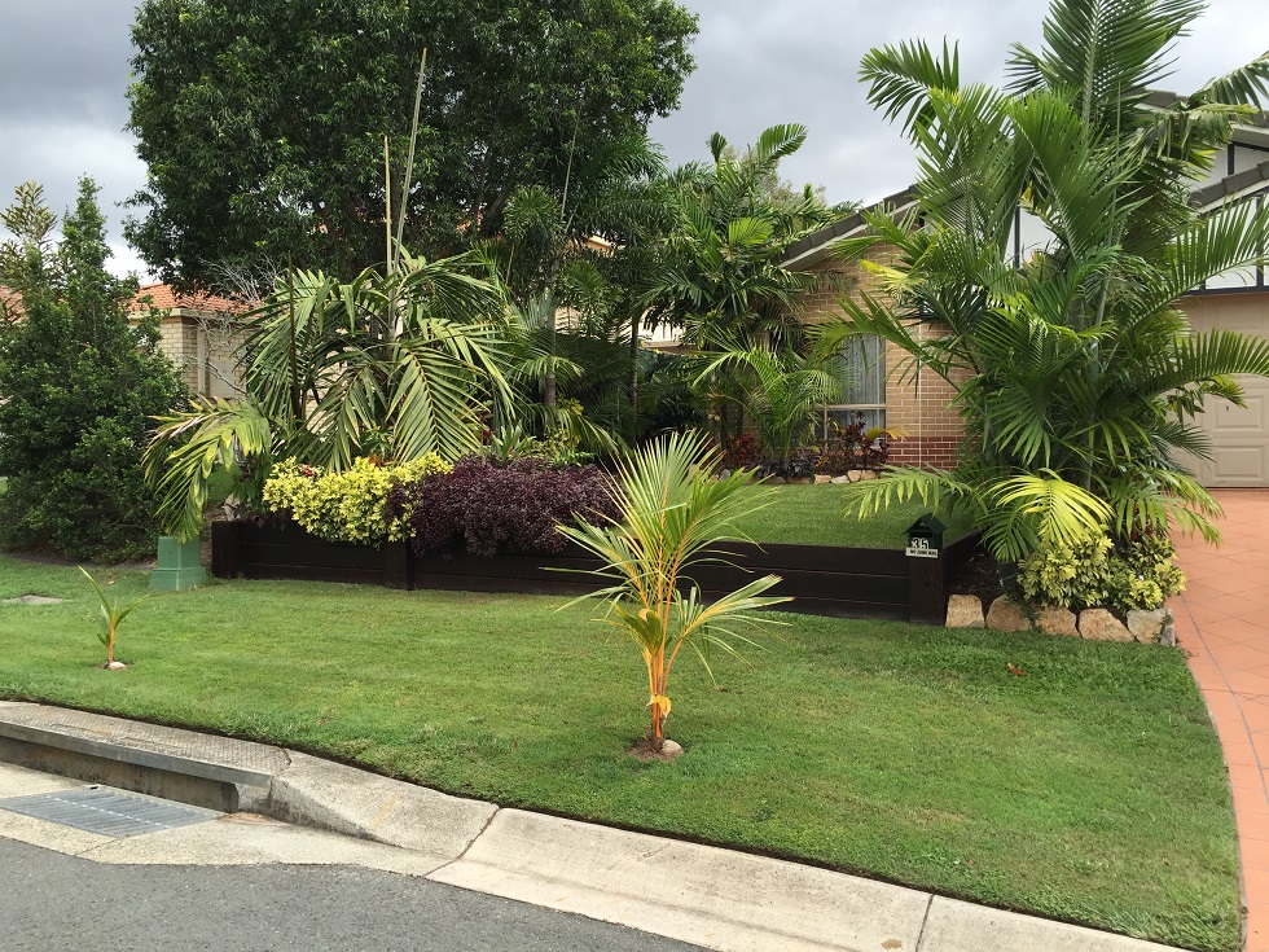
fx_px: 1063
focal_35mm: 29
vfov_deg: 48.2
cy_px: 476
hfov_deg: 61.7
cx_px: 634
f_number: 2.2
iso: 32
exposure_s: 1/775
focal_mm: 4.15
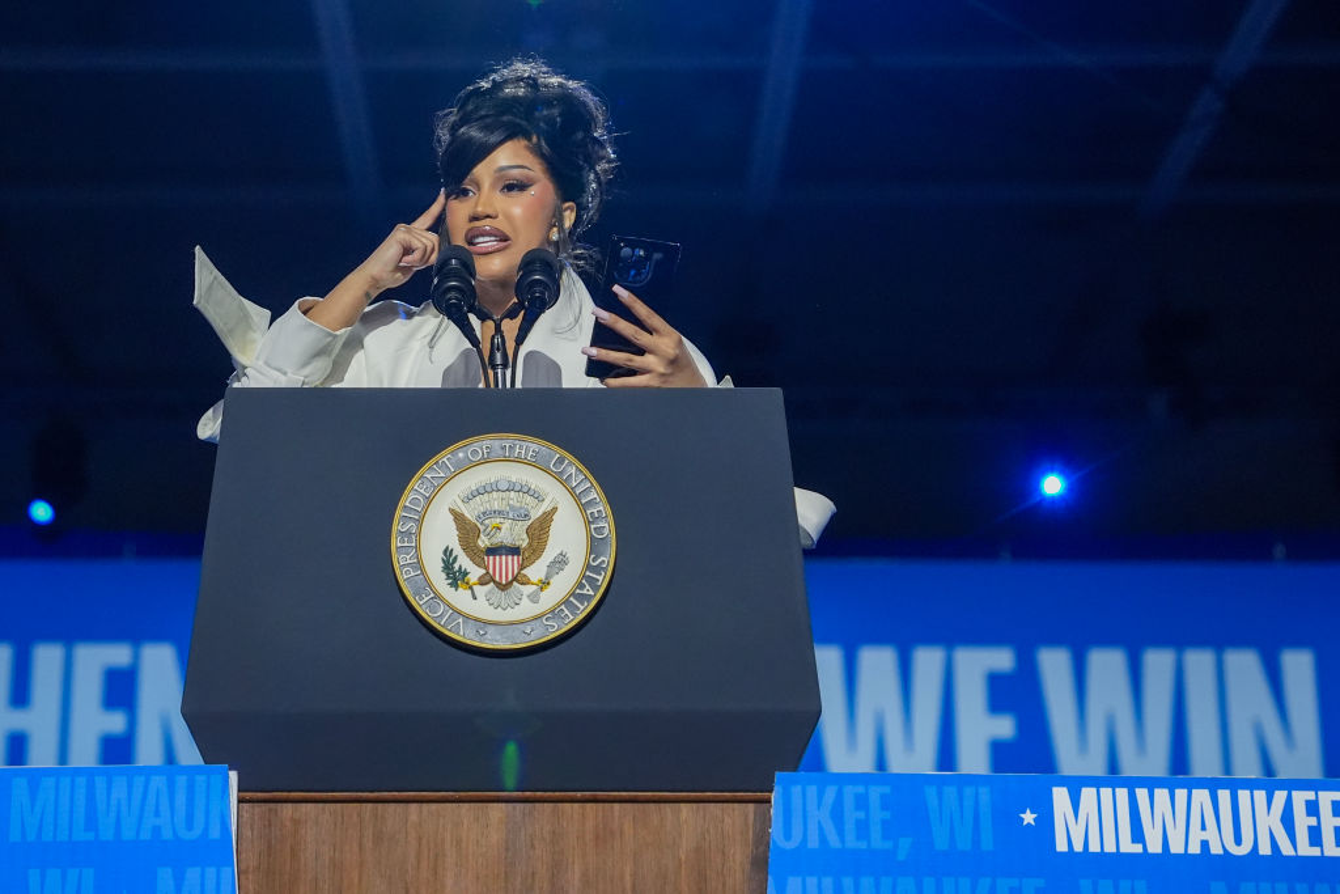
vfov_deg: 22.6
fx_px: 2233
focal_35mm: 60
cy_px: 447
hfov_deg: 33.4
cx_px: 670
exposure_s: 1/800
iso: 4000
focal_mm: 60
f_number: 2.8
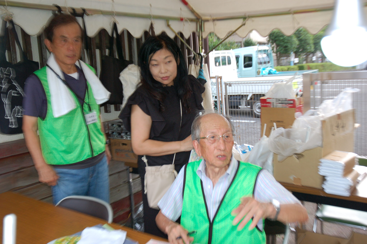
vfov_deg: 33.0
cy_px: 122
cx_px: 184
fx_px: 413
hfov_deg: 48.0
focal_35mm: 40
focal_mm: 27
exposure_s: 1/125
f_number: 3.8
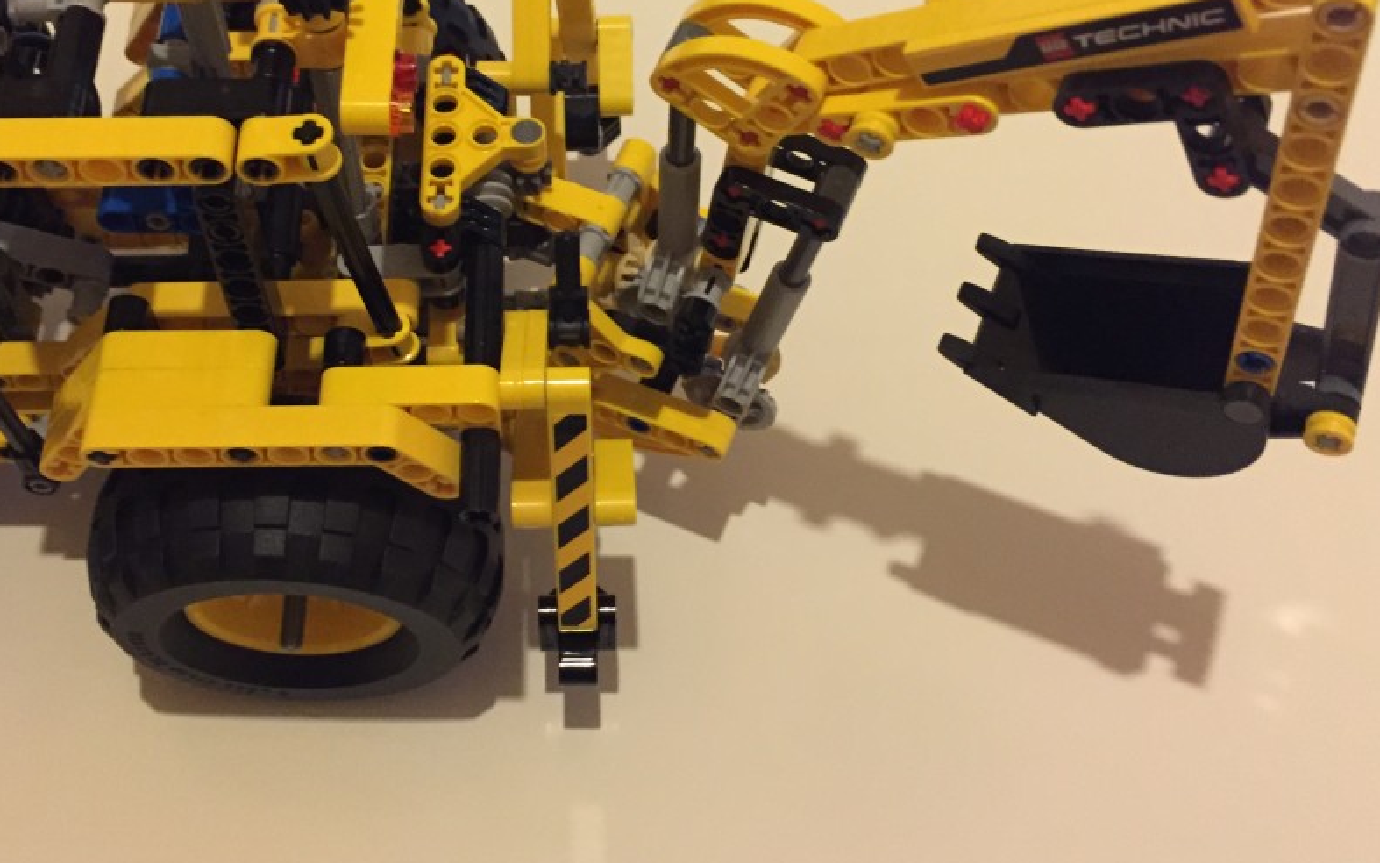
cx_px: 552
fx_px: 1504
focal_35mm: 40
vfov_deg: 31.8
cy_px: 314
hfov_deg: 49.0
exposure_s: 1/17
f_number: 2.2
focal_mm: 4.15
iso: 320
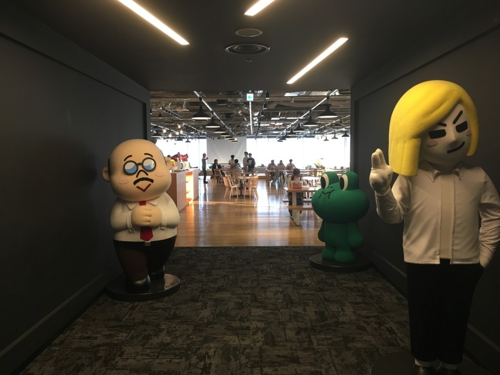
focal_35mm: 29
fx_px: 419
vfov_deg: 48.2
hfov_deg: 61.7
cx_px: 250
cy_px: 188
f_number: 2.2
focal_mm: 4.15
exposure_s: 1/30
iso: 100
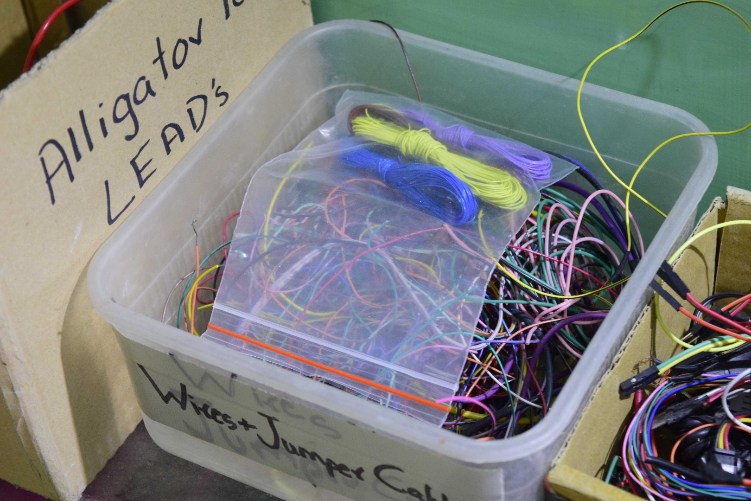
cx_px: 376
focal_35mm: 82
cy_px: 250
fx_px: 1721
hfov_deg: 24.6
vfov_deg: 16.6
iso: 1600
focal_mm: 55
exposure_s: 1/50
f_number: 5.6
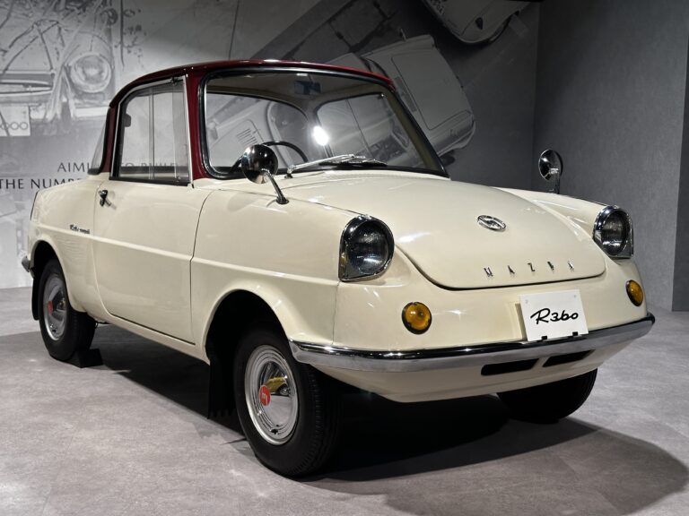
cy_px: 258
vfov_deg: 30.3
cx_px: 344
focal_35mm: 48
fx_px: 955
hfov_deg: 39.7
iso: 100
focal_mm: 6.86
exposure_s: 1/60
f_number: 1.78
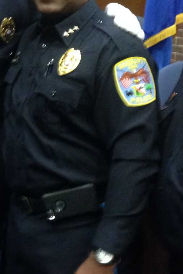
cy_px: 56
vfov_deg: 21.4
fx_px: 716
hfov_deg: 14.1
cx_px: -43
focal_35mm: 94
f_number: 2.4
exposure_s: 1/17
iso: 400
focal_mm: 4.12
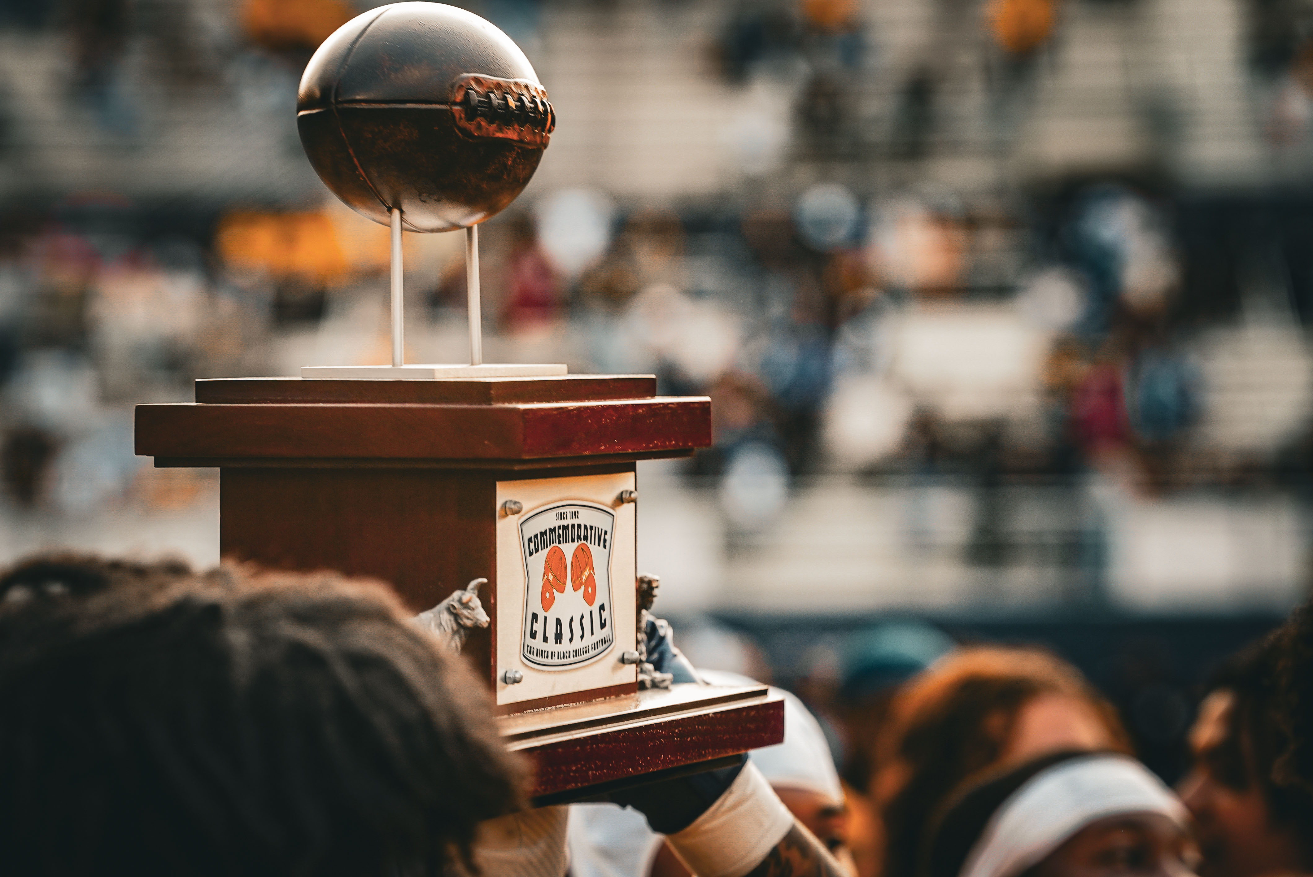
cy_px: 438
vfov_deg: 10.2
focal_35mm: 135
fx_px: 4926
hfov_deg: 15.2
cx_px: 656
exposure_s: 1/160
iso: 640
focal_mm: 135
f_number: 4
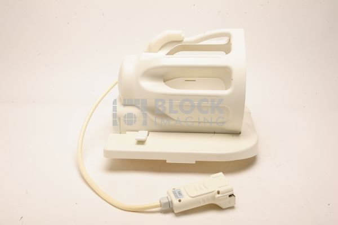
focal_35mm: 50
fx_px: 469
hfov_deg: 39.6
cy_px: 112
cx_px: 169
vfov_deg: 26.9
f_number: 20
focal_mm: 50
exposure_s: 1/160
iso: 320
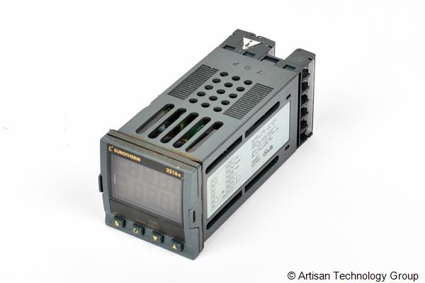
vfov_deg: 25.8
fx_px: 620
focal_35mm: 52
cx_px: 212
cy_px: 142
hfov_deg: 37.9
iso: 200
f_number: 13
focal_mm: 35
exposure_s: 1/200
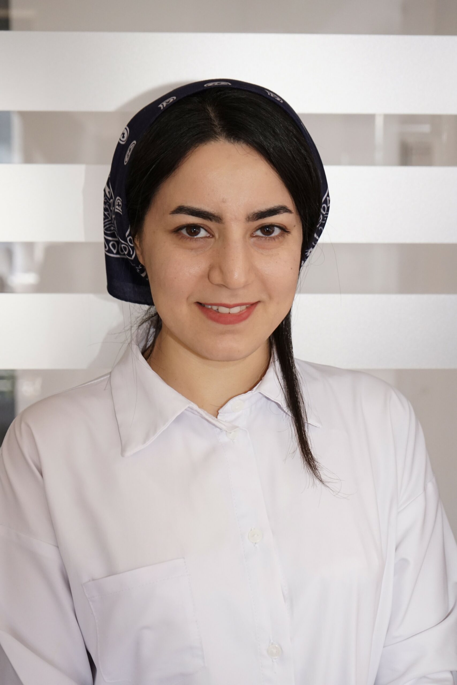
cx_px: 228
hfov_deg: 19.5
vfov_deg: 28.8
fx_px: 1333
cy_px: 342
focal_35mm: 70
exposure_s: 1/160
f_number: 5.6
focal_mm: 70
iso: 1250
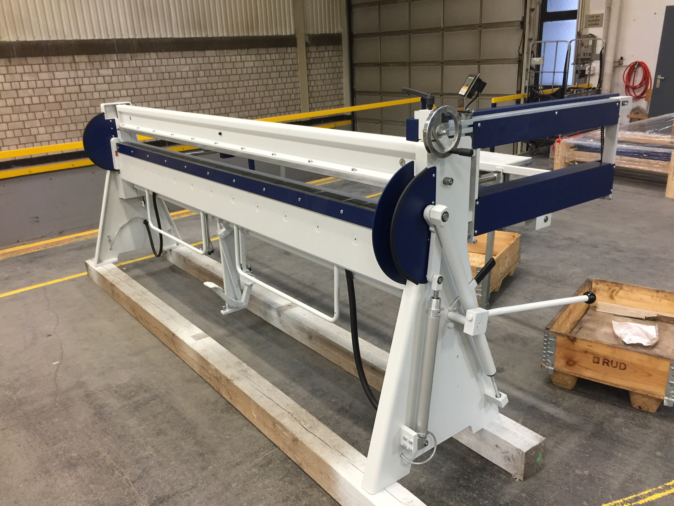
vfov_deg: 48.2
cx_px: 337
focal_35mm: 29
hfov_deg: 61.7
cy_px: 253
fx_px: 565
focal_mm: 4.15
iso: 100
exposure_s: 1/17
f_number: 2.2
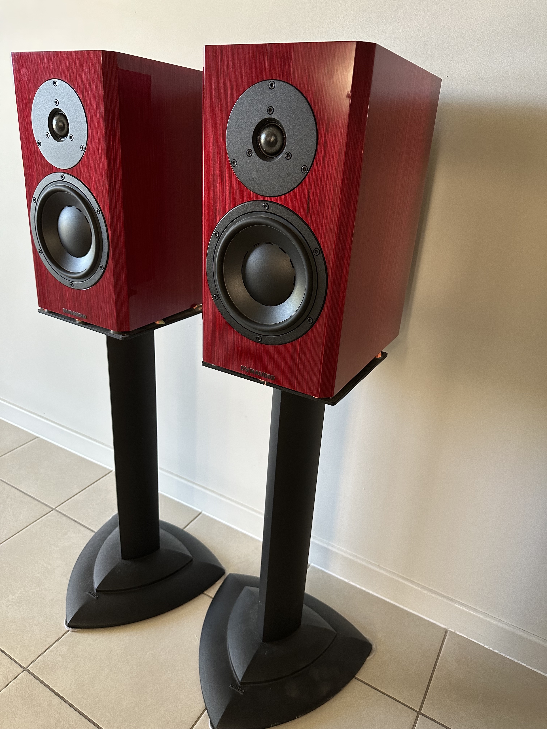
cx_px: 274
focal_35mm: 24
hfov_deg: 56.8
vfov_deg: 71.6
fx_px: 506
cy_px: 364
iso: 320
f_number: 1.78
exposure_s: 1/60
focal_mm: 6.86
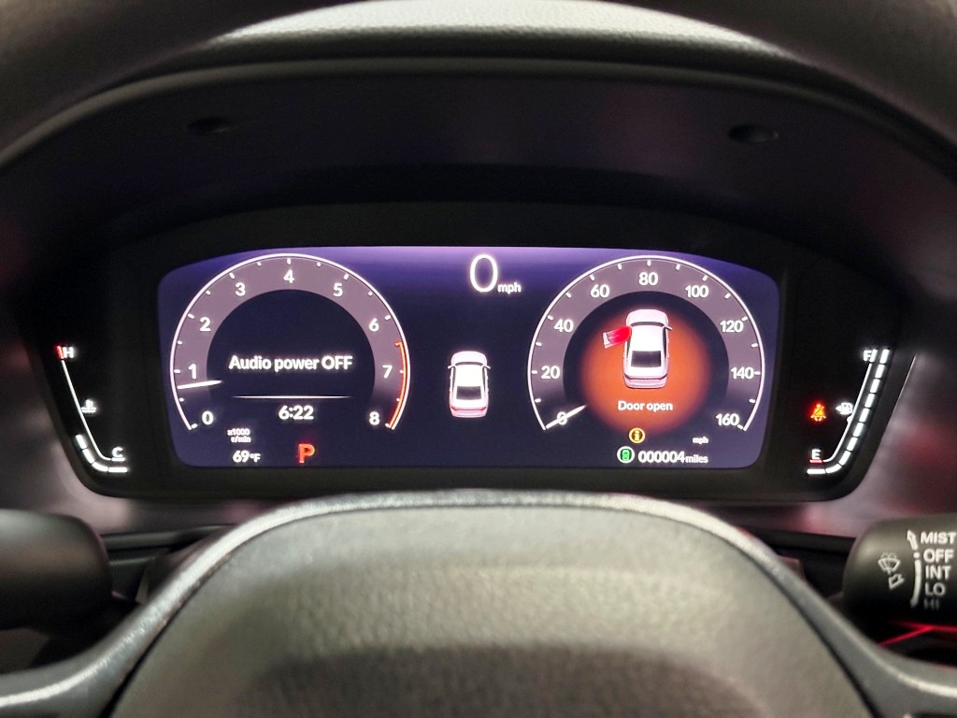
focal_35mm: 48
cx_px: 478
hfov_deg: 39.7
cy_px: 359
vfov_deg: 30.3
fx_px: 1327
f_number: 1.78
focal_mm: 6.86
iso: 640
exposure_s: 1/30
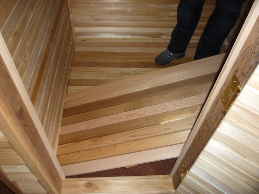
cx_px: 130
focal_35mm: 30
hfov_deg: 60.0
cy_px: 97
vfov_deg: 46.8
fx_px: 224
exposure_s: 1/30
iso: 125
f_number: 4
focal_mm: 5.2
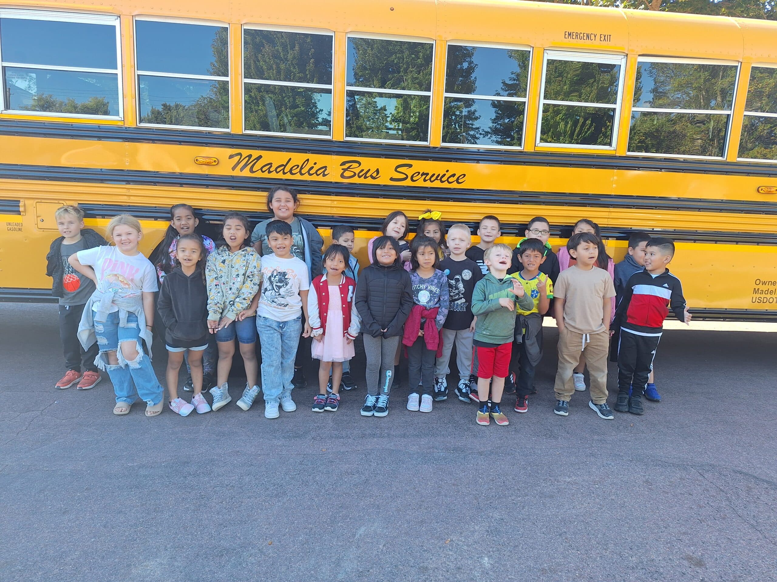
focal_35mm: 23
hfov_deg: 73.9
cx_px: 388
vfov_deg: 58.9
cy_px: 291
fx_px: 516
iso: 40
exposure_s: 1/209
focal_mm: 5.54
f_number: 1.8
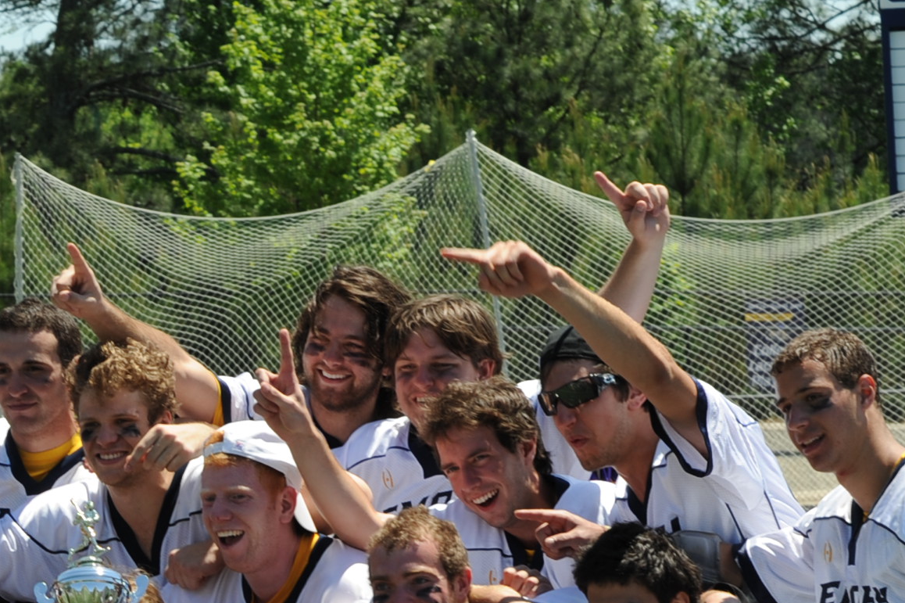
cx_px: -132
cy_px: 749
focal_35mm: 220
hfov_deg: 9.3
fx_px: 5528
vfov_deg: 6.2
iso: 200
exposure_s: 1/250
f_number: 8
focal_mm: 80
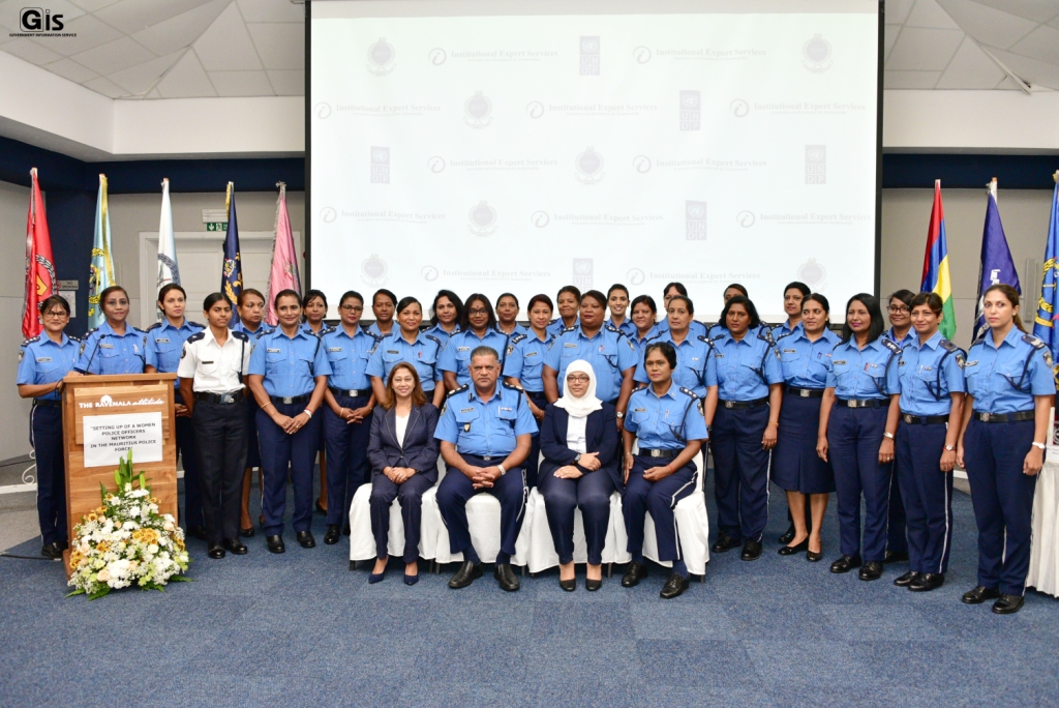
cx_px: 530
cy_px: 354
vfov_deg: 46.5
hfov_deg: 65.4
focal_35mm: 28
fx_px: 824
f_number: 5
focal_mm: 28
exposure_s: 1/160
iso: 2500
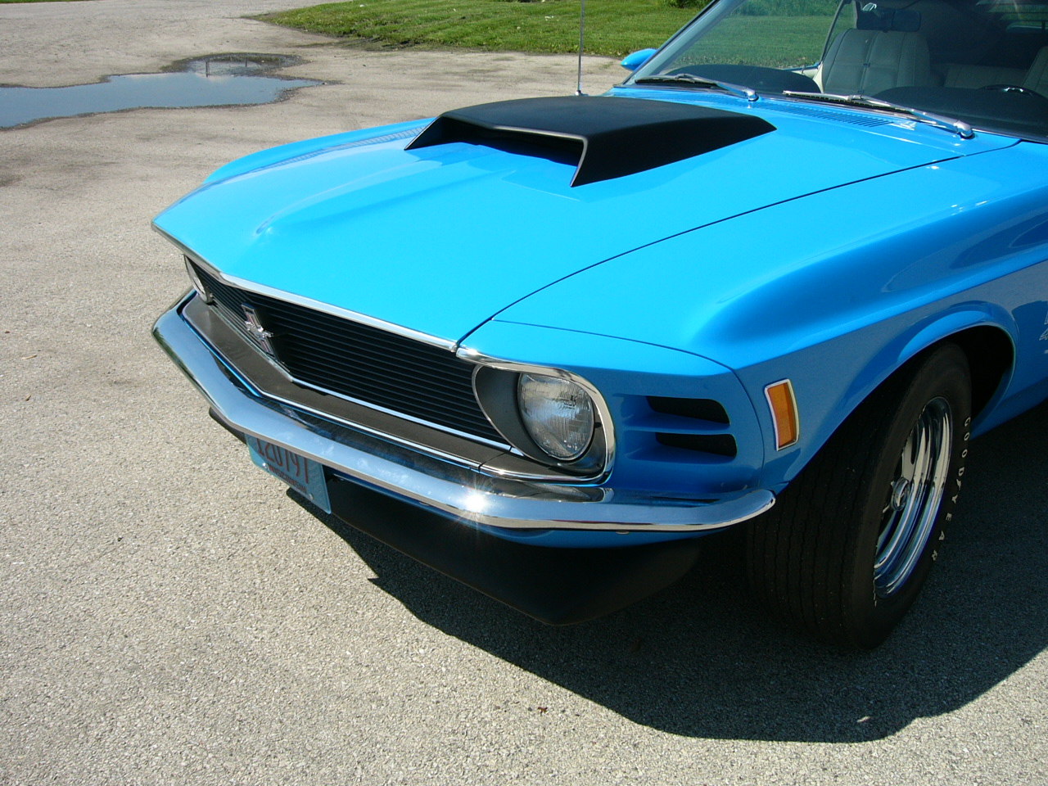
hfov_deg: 52.6
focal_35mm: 35
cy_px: 393
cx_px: 524
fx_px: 1060
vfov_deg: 40.7
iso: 50
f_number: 8
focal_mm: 5.8
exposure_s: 1/200
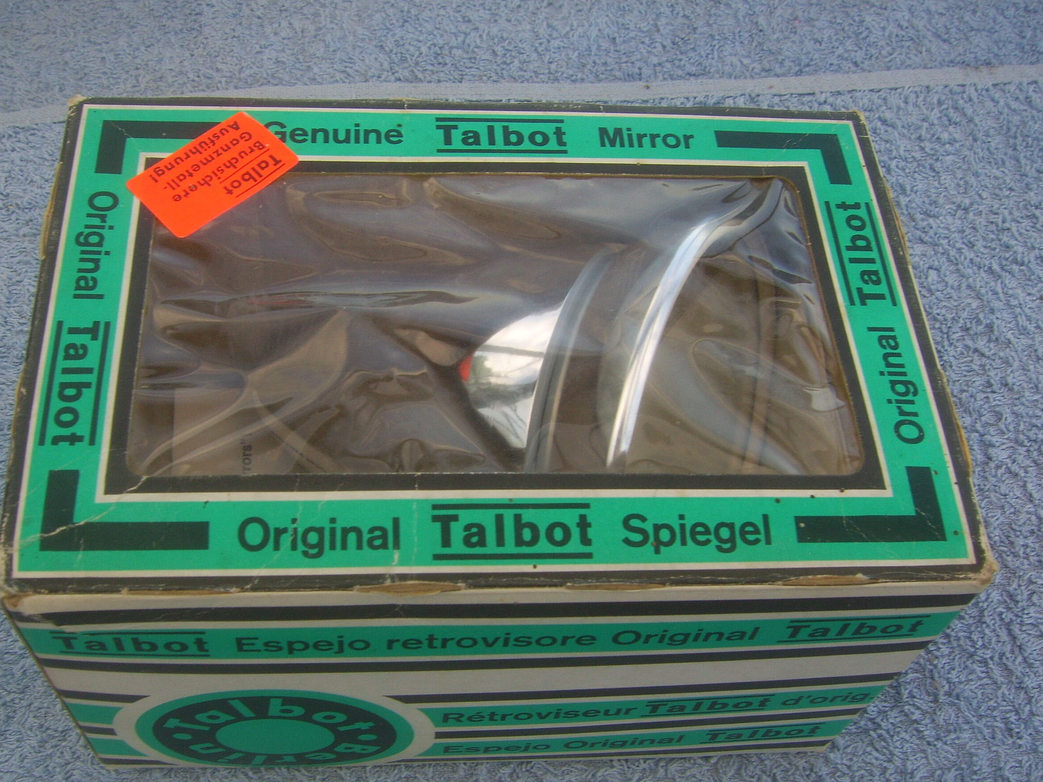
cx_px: 471
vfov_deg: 34.3
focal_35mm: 42
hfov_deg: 44.7
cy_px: 412
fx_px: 1266
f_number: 5.7
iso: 50
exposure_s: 1/100
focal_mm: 7.8
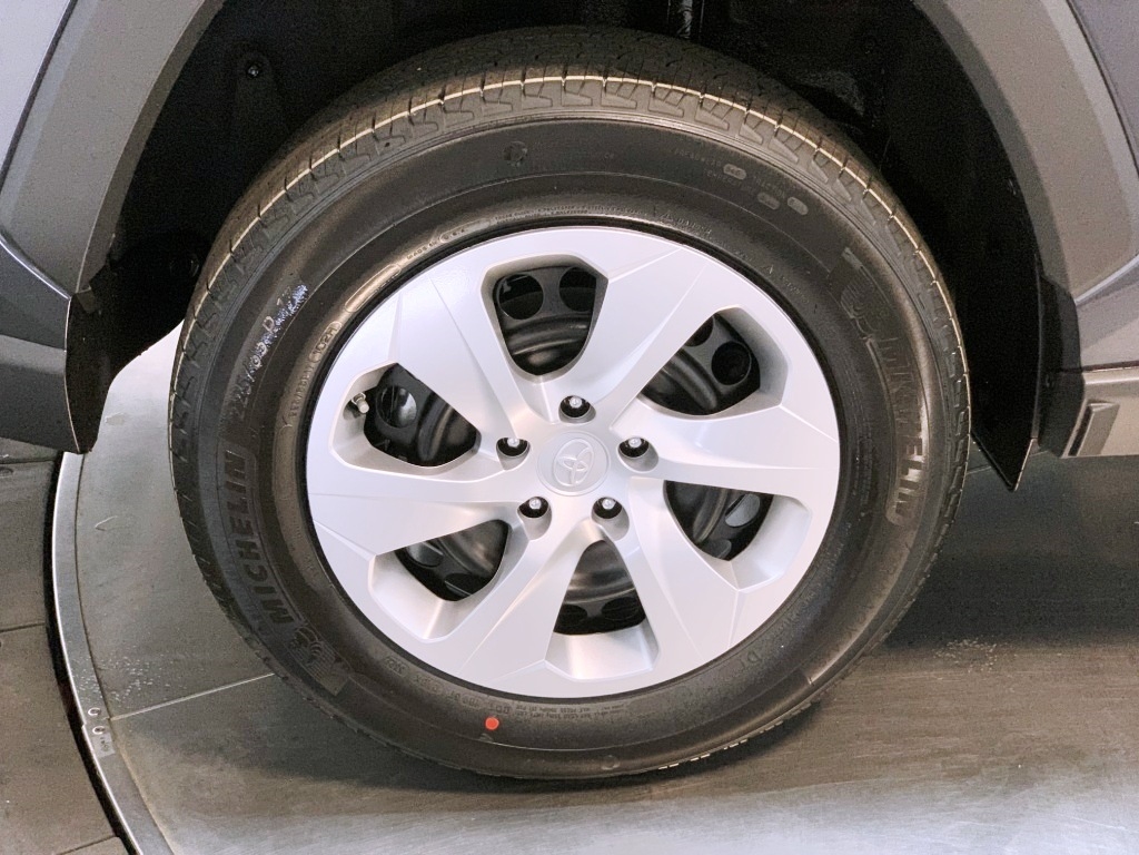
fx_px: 1711
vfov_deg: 28.0
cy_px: 428
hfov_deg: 36.8
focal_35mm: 52
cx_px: 570
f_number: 2.4
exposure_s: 1/30
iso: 640
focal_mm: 6
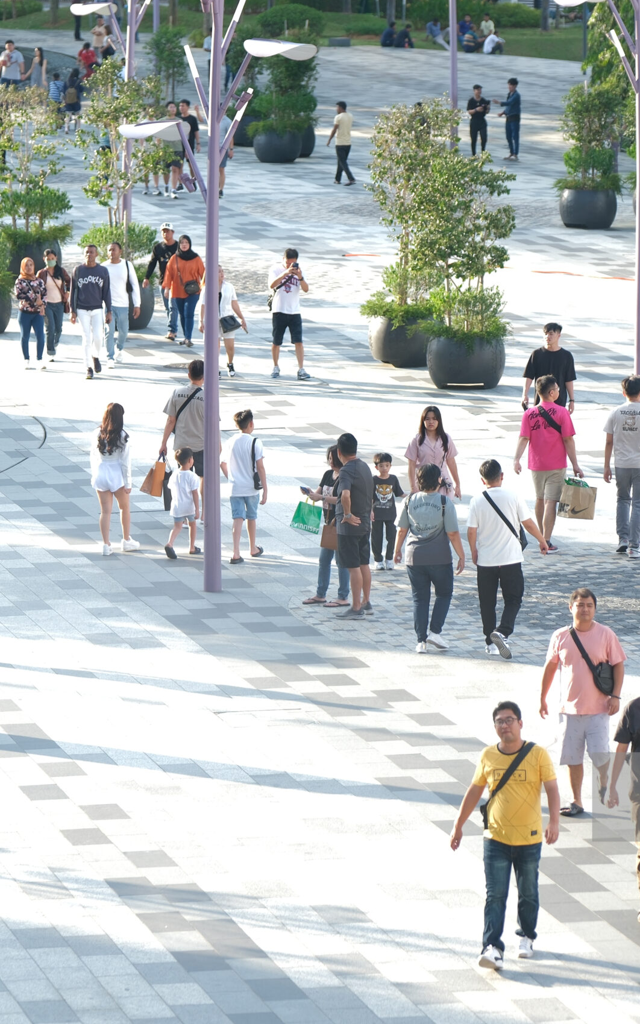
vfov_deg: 12.2
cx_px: 154
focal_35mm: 172
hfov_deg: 7.6
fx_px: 4800
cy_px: 511
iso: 80
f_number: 2.8
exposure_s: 1/160
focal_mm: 74.4
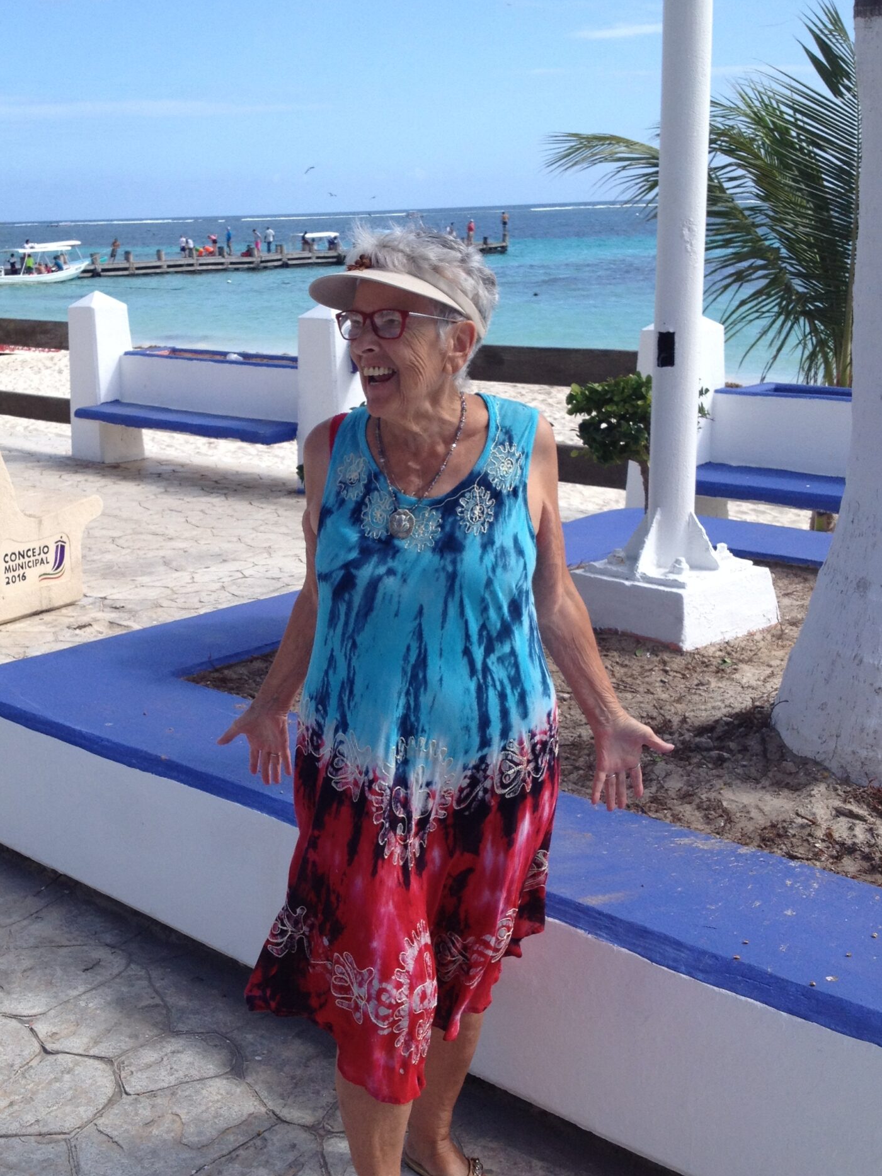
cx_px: 312
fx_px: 1631
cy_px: 632
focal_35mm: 48
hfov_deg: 30.1
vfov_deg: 39.6
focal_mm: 4.28
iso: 50
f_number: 2.4
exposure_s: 1/1346
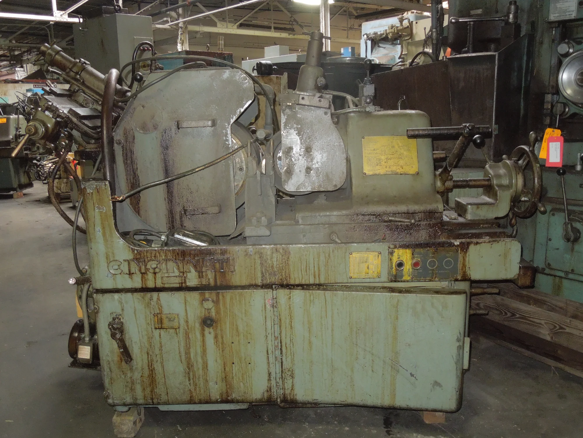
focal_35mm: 31
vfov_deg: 45.4
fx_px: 522
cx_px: 292
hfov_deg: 58.4
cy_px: 219
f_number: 3.6
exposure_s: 1/30
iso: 640
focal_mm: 5.6
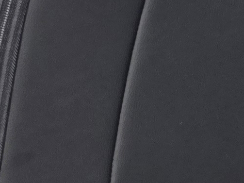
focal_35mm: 183
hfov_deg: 9.1
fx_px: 1290
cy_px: -194
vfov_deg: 7.7
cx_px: 692
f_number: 1.7
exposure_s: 1/180
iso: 50
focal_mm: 6.3
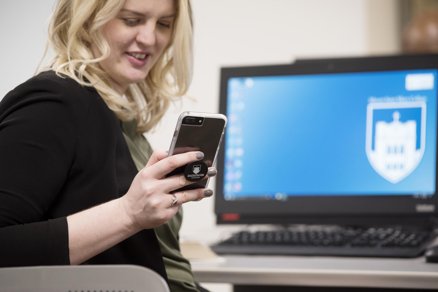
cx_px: 219
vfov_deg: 11.0
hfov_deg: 16.4
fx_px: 1521
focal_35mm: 125
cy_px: 146
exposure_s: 1/125
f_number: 4
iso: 1250
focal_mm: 125
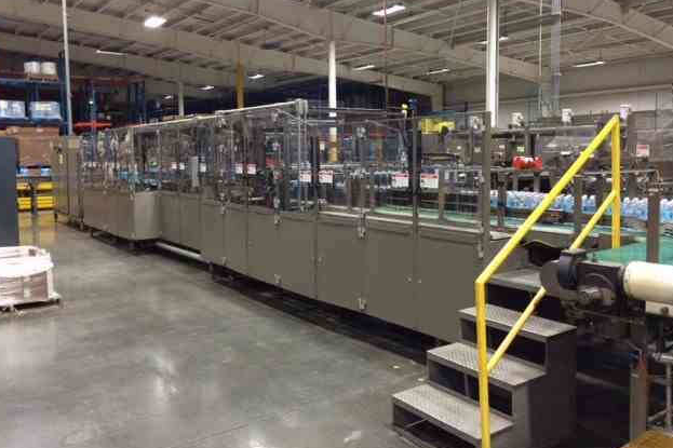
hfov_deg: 60.3
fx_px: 579
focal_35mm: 31
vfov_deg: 42.2
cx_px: 335
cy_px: 196
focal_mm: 4.15
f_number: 2.2
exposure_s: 1/30
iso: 160
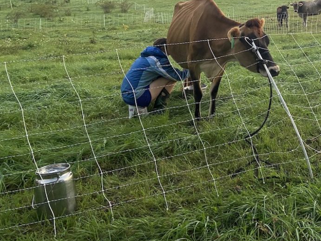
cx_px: 264
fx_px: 408
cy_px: 40
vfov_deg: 31.8
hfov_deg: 40.8
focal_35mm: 44
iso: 125
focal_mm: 4.25
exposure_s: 1/60
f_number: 1.8
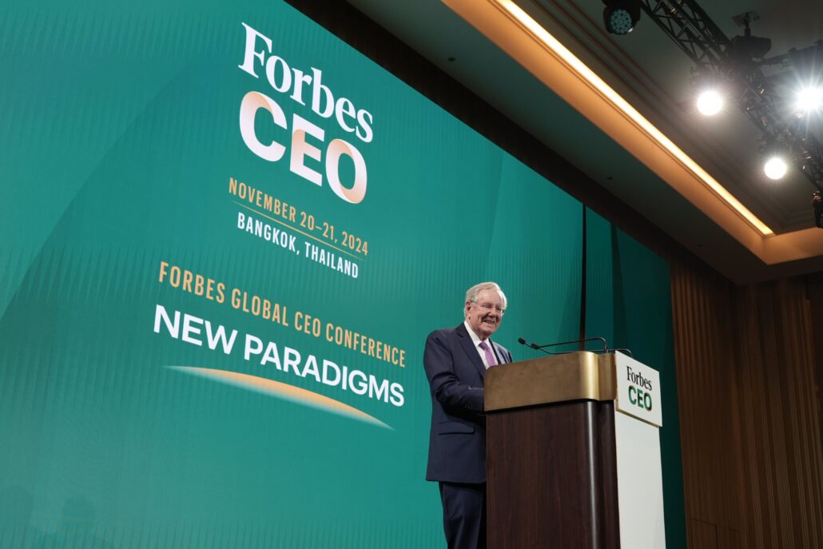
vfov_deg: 29.3
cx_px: 412
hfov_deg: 42.7
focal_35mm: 46
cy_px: 274
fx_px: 1052
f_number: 4
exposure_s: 1/125
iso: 800
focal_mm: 31
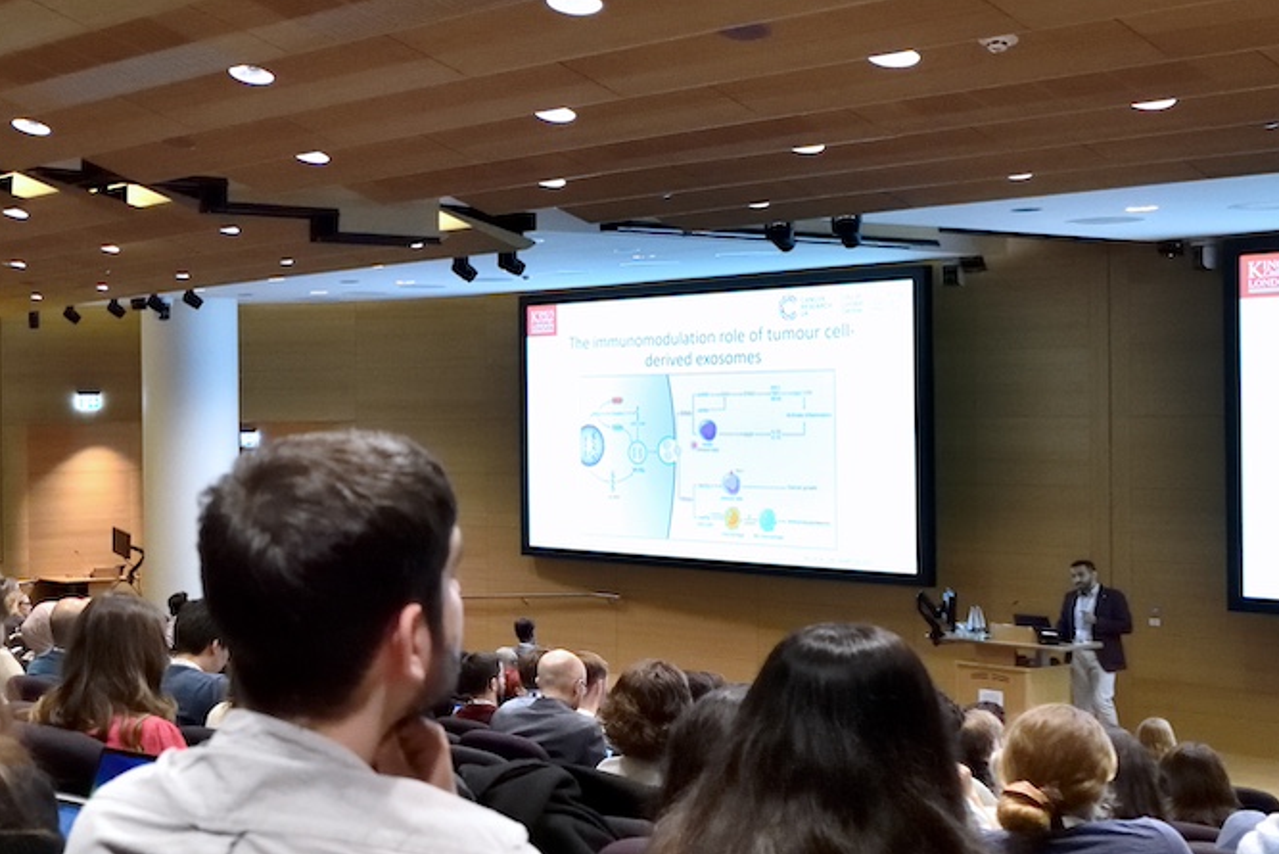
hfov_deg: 33.4
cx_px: -31
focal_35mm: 54
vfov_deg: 25.1
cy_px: 406
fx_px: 1919
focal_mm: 24
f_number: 4.5
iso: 6400
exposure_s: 1/160
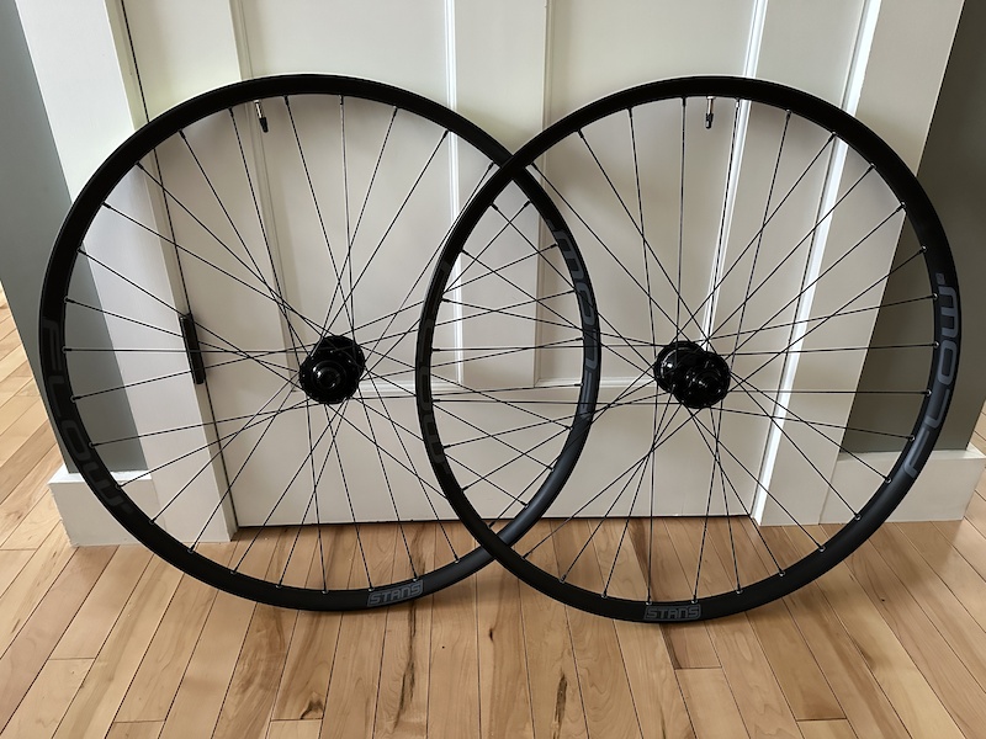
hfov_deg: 71.6
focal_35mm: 24
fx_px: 684
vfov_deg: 56.8
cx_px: 493
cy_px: 370
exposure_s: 1/59
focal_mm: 6.86
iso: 1000
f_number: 1.78
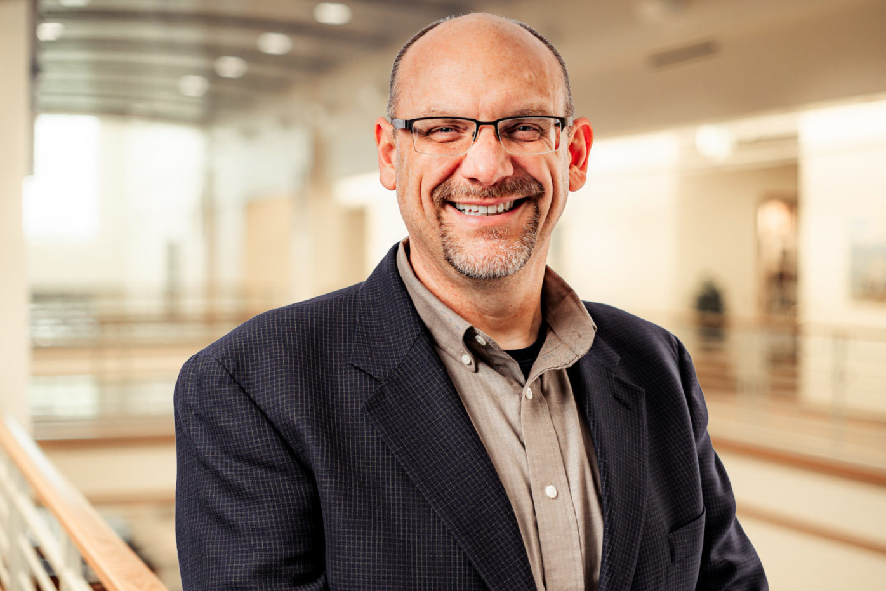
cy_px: 293
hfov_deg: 36.2
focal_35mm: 55
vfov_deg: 24.6
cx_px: 484
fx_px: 1354
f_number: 1.8
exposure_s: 1/160
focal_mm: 50
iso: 160
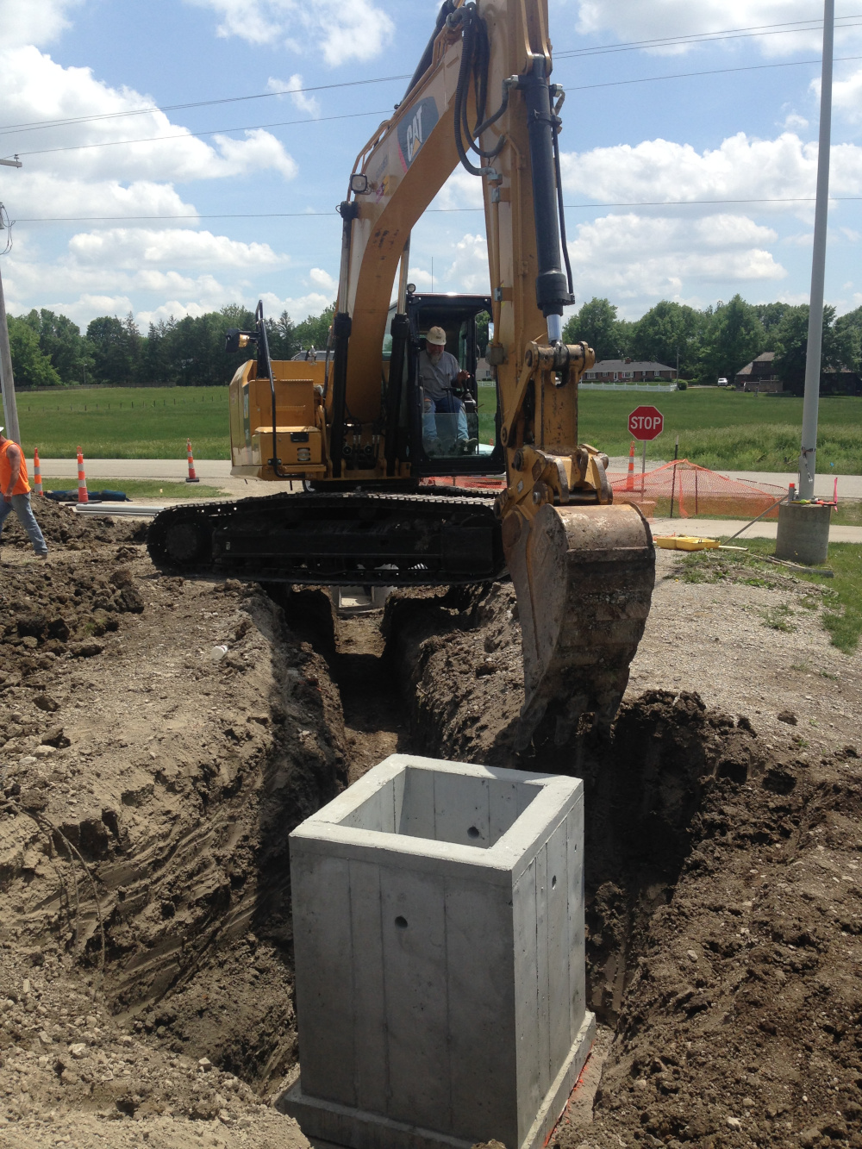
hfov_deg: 43.0
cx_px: 431
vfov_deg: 55.3
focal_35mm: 33
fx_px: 1096
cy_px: 574
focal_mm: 4.12
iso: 50
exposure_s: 1/1748
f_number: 2.4
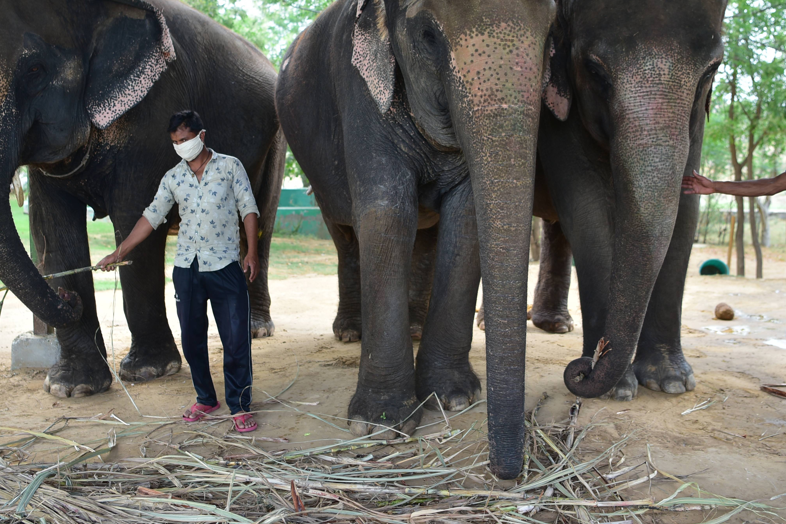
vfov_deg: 29.7
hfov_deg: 43.6
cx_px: 391
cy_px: 179
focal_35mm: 45
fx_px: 982
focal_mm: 30
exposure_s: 1/160
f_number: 2.8
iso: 200
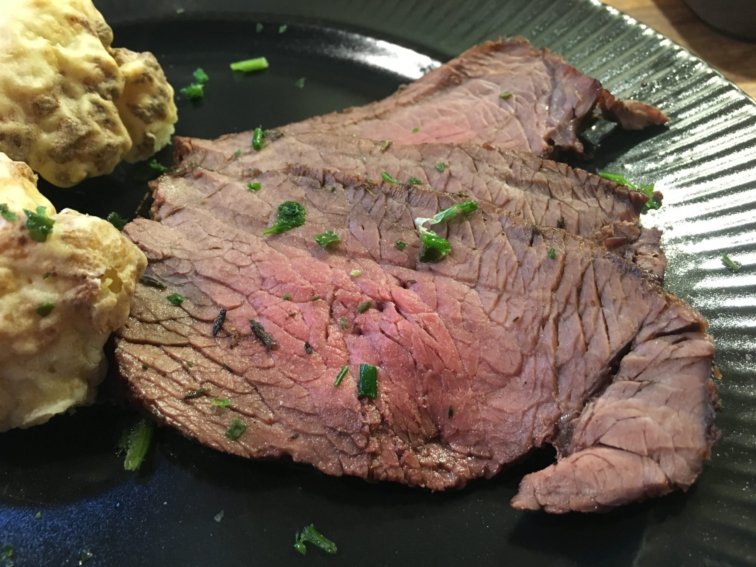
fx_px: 633
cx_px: 378
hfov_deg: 61.7
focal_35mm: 29
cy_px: 284
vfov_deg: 48.2
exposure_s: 1/25
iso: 200
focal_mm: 4.15
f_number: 2.2
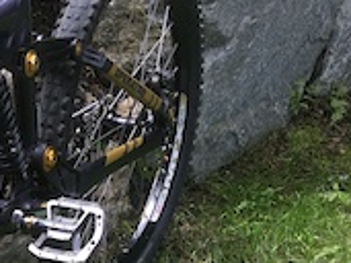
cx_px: -211
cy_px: 286
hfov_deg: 13.5
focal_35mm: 136
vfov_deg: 10.8
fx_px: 1378
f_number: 2.2
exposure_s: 1/212
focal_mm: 4.15
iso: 25
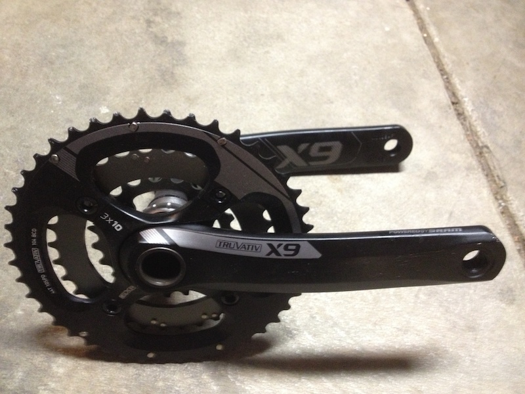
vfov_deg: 40.7
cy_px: 197
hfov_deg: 52.6
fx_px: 531
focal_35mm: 35
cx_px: 262
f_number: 2.4
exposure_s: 1/15
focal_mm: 4.28
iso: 400
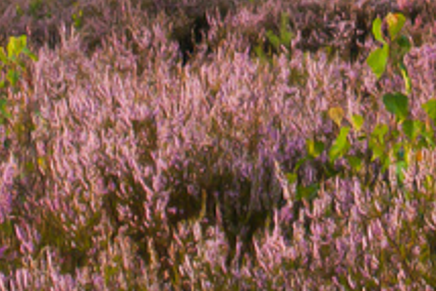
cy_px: -513
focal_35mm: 294
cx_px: 368
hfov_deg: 7.0
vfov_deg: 4.5
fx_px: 3563
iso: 200
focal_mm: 26.25
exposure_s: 1/20
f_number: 8
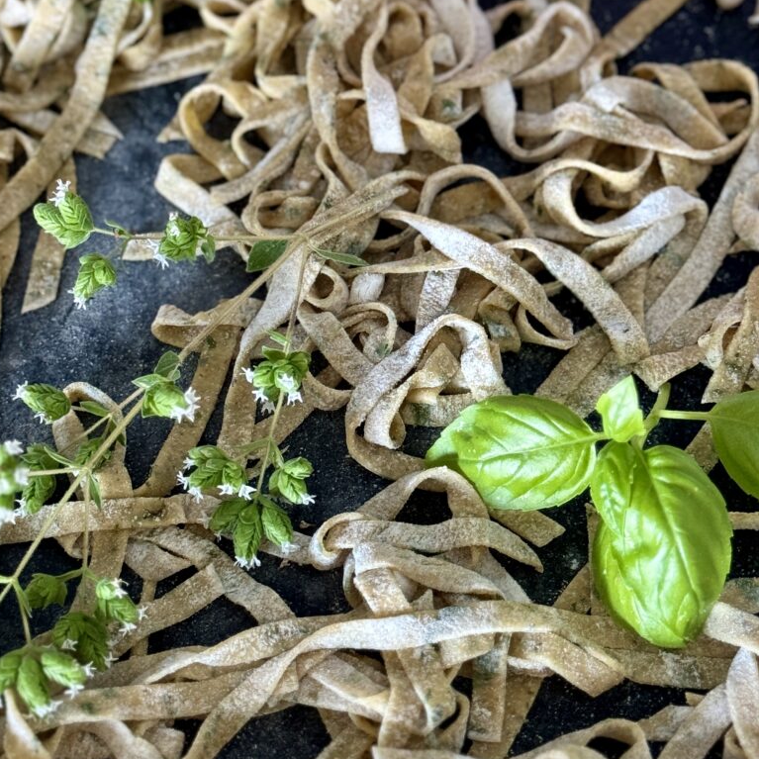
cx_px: 396
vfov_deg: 20.4
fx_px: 2109
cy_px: 339
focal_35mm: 85
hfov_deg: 20.4
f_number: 1.78
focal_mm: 6.76
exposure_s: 1/46
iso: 250
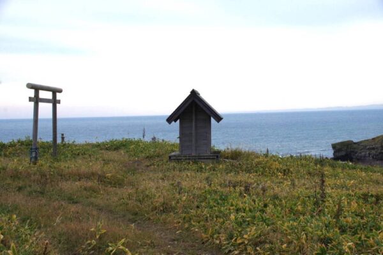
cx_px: 192
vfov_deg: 20.3
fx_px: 713
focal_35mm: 67
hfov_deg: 30.1
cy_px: 128
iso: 400
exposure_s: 1/1000
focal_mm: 45
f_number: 6.3
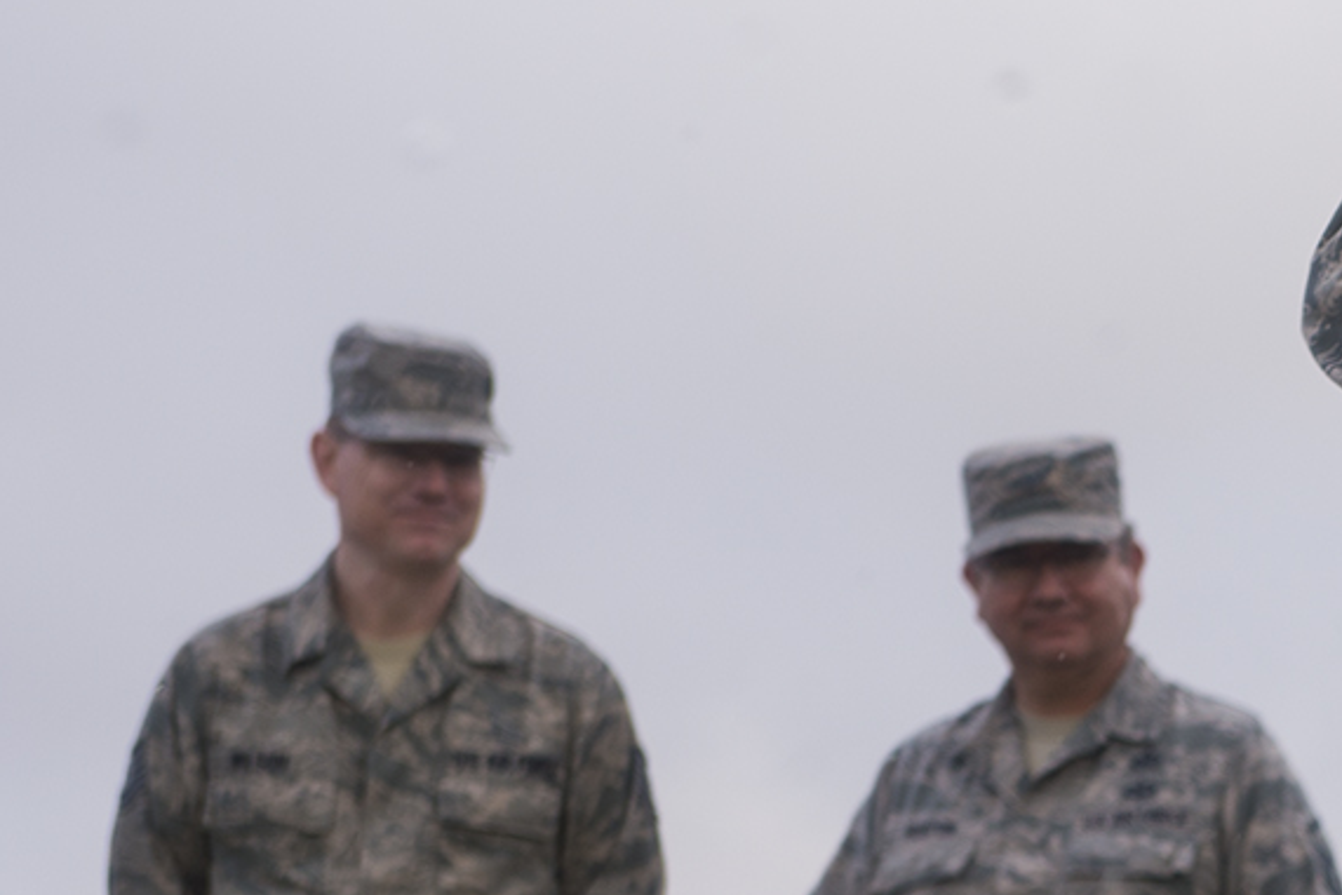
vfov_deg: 7.2
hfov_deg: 10.6
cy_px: 984
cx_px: 1901
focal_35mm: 189
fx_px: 7047
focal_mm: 60
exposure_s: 1/500
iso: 200
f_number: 4
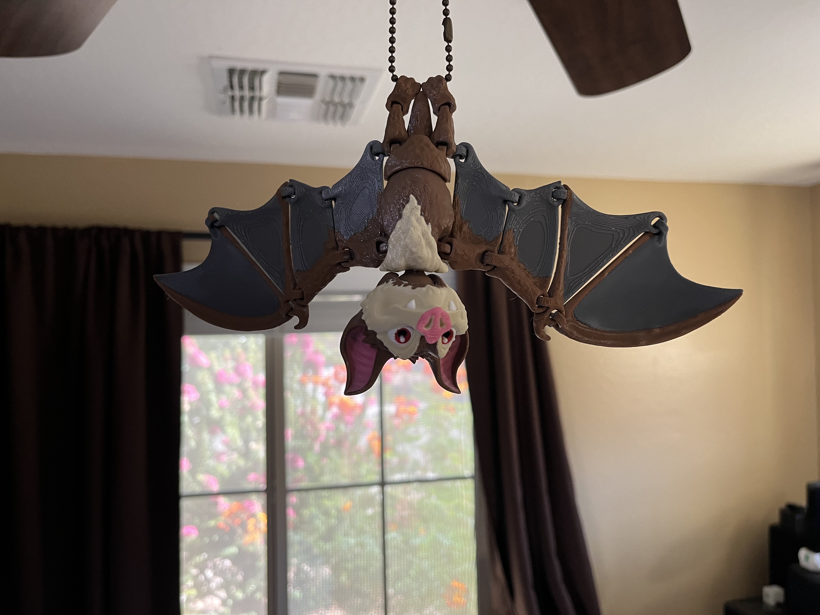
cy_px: 308
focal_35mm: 26
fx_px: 616
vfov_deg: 53.1
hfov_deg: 67.3
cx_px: 410
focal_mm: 5.1
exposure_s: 1/62
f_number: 1.6
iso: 125
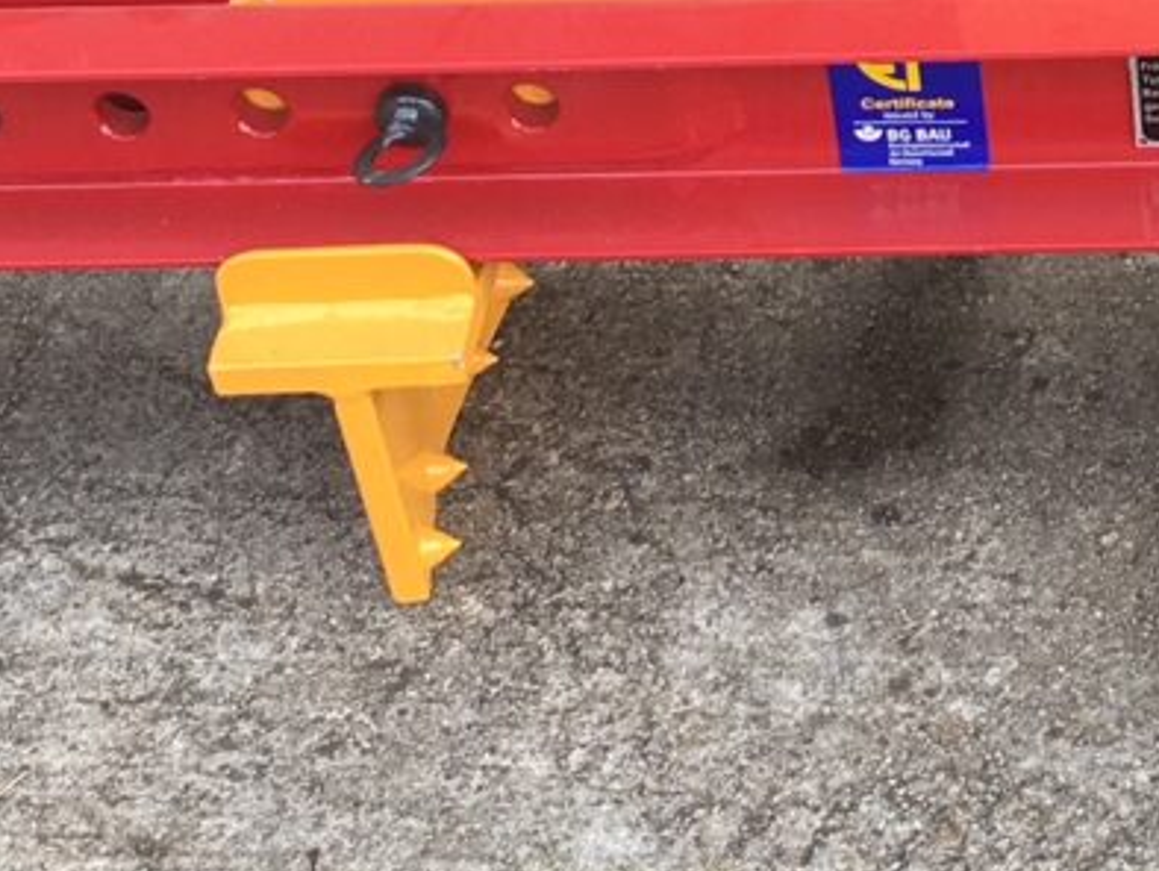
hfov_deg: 16.9
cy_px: 138
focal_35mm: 113
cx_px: 1218
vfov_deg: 13.0
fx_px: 3786
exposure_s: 1/221
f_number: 2.2
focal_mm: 4.15
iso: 25
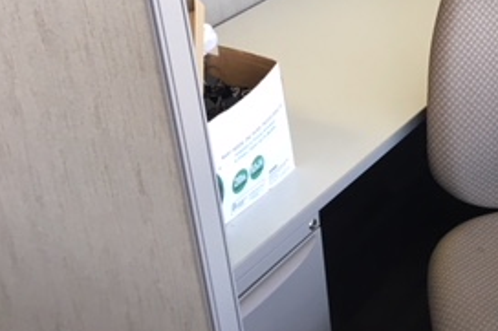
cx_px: 505
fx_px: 982
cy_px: 66
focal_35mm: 71
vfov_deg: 19.0
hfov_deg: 26.8
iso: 64
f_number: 2.2
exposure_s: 1/30
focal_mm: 4.15
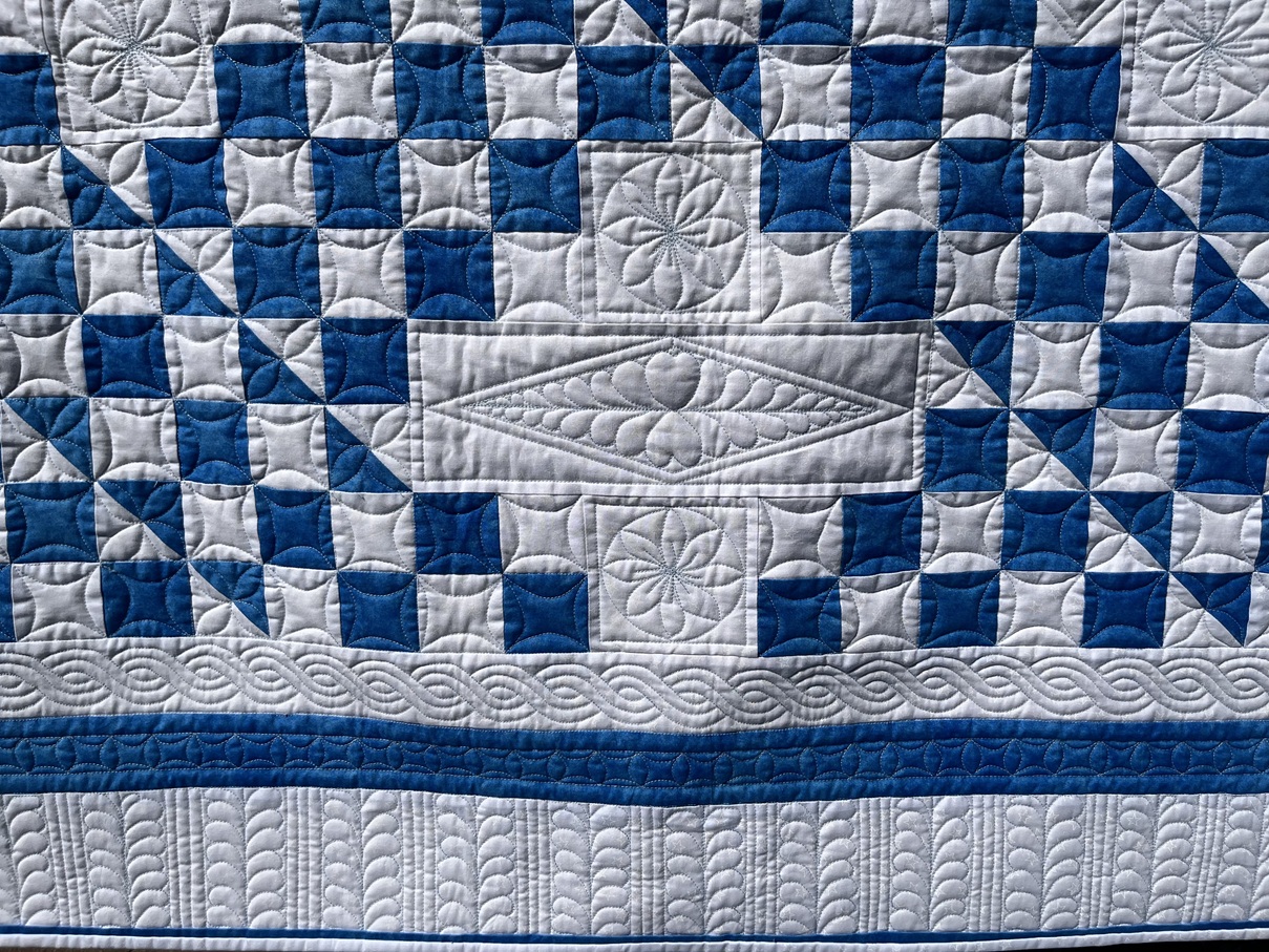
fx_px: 953
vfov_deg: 53.1
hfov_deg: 67.3
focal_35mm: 26
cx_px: 634
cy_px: 476
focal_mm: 5.1
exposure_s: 1/15152
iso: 50
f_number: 1.6
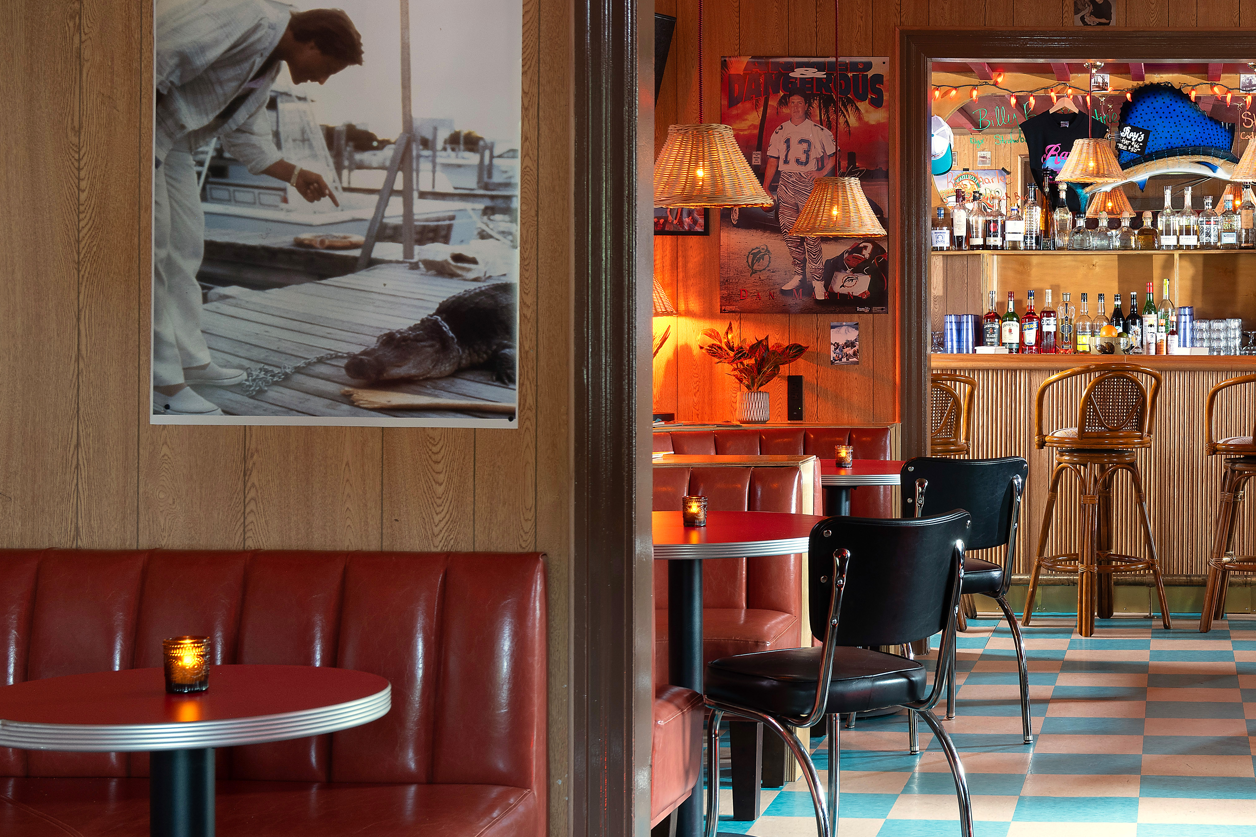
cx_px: 1189
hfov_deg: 28.6
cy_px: 376
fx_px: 2337
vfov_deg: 20.3
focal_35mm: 67
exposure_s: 1/1.25
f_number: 8
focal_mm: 33
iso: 160
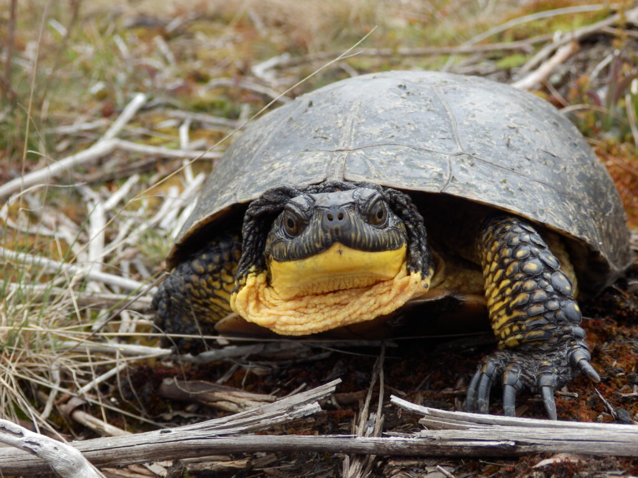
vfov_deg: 29.7
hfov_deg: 38.9
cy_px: 239
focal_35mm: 49
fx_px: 903
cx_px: 319
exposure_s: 1/320
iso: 80
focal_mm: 8.9
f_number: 4
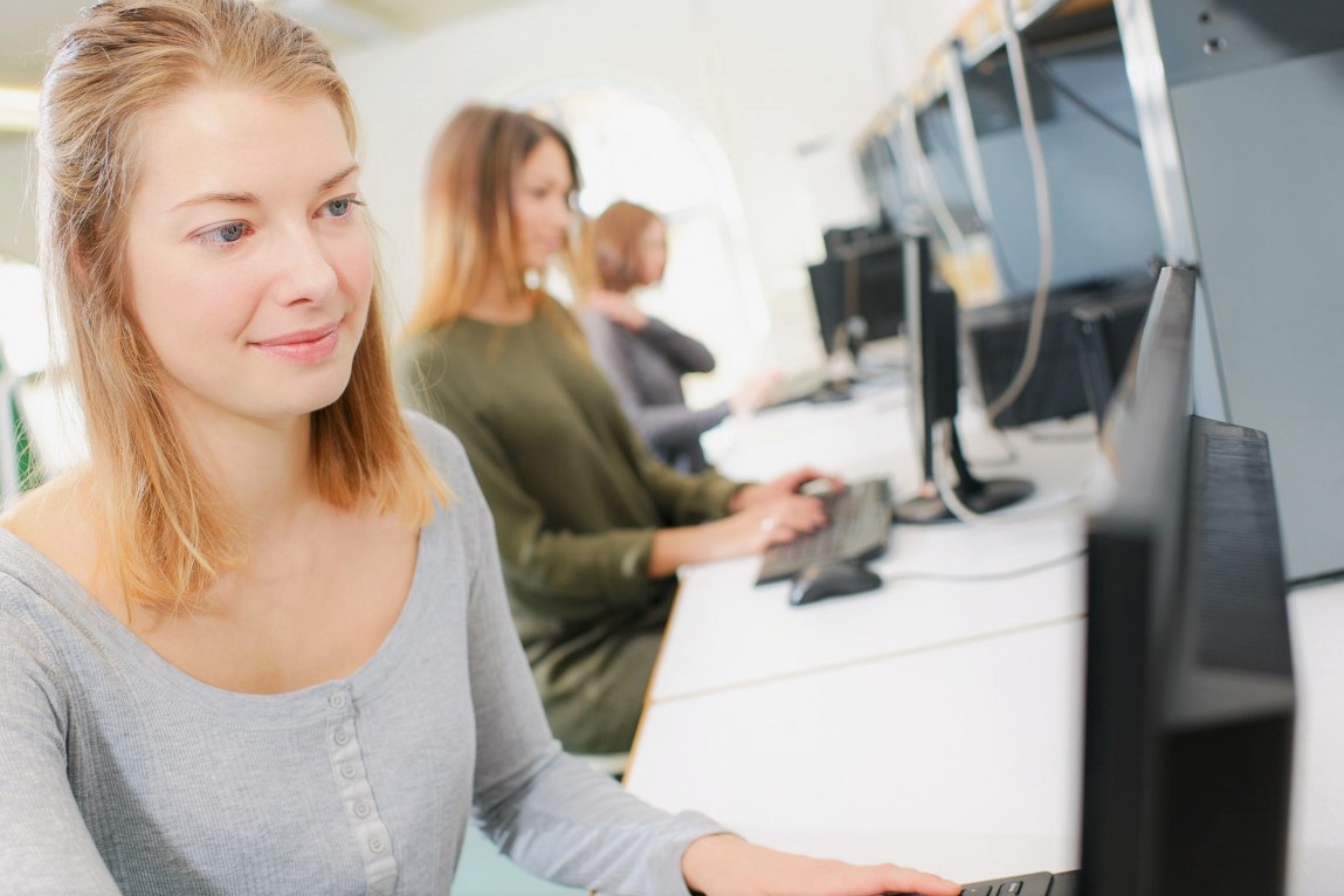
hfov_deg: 53.1
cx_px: 672
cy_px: 444
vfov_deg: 36.9
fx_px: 1344
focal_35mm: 36
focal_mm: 35
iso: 320
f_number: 3.2
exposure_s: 1/100
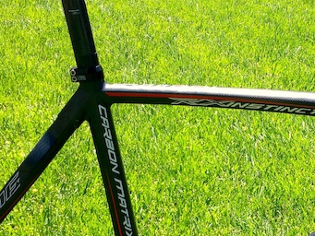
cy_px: 179
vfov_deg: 17.9
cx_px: 245
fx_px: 746
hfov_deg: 23.5
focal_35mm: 82
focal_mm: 4.28
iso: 50
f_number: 2.4
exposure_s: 1/464
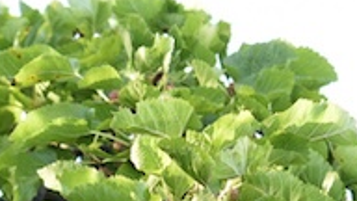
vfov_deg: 3.1
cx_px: -167
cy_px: 529
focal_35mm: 393
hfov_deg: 5.4
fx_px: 3720
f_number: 3.5
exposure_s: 1/250
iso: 250
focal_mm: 60
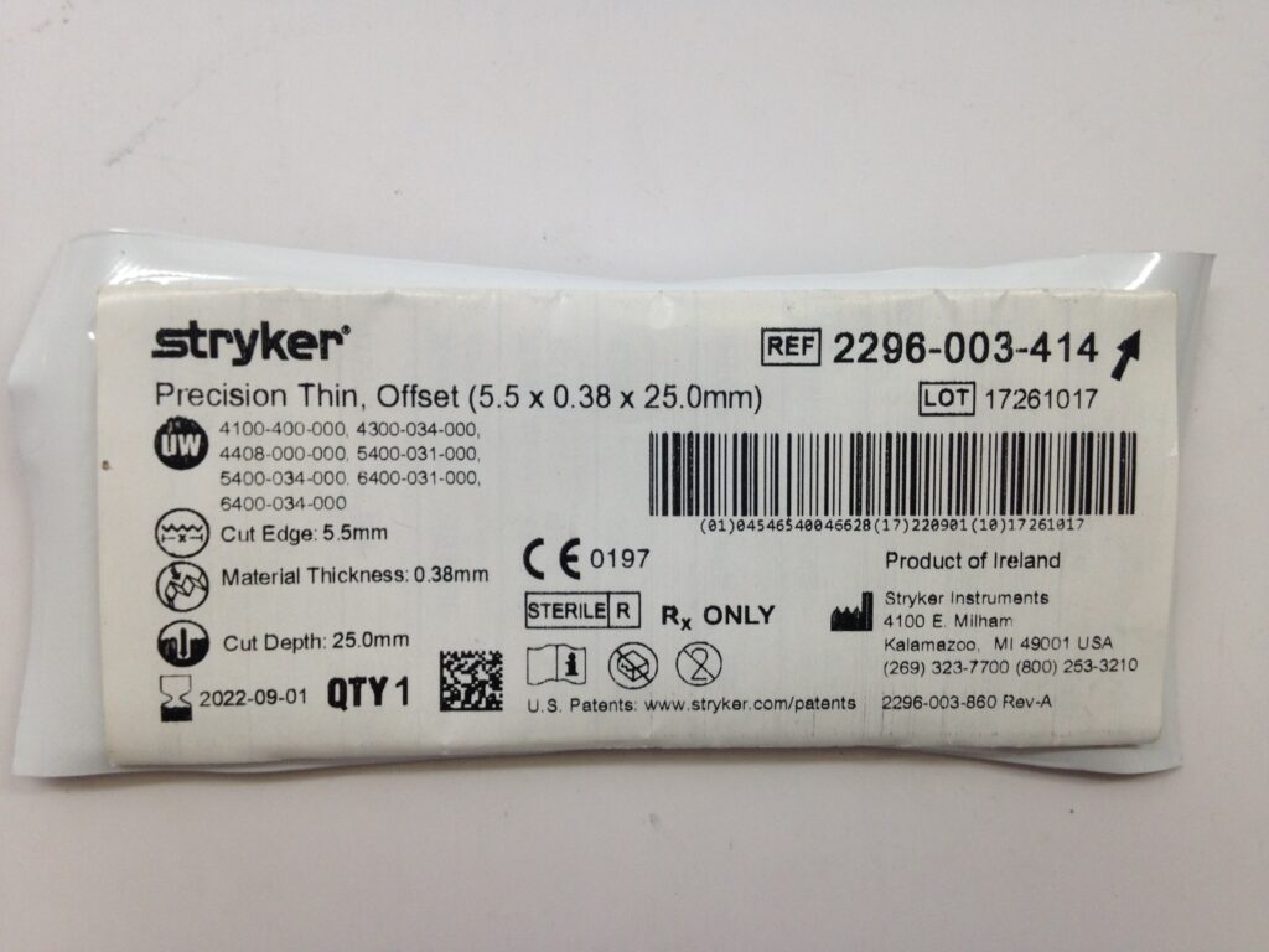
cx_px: 634
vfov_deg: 42.9
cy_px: 476
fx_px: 1210
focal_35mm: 33
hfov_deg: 55.4
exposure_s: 1/60
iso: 64
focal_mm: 4.12
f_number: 2.4
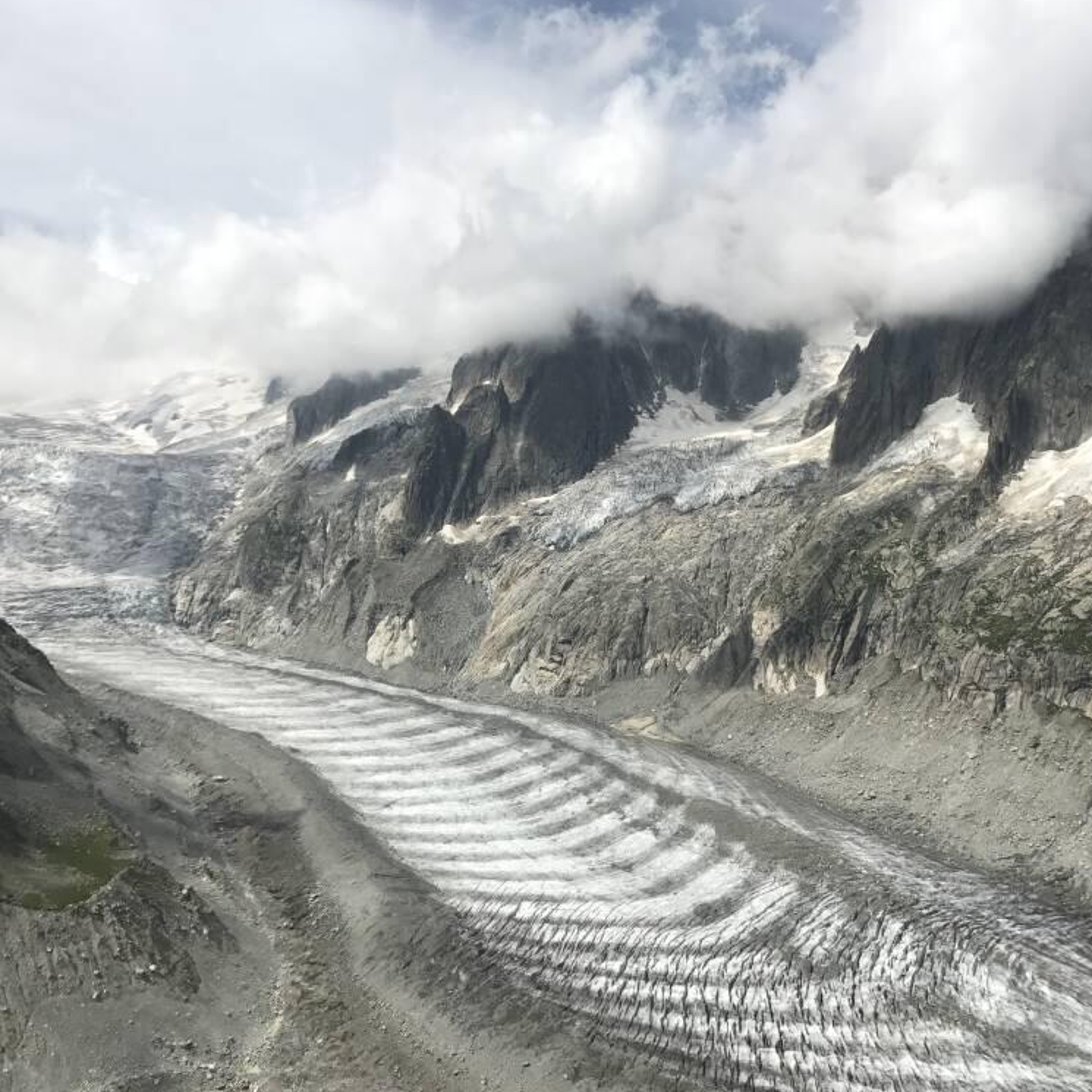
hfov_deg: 48.4
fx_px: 1213
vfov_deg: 48.4
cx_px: 586
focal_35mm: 34
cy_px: 541
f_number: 1.8
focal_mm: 3.99
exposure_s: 1/5051
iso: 20
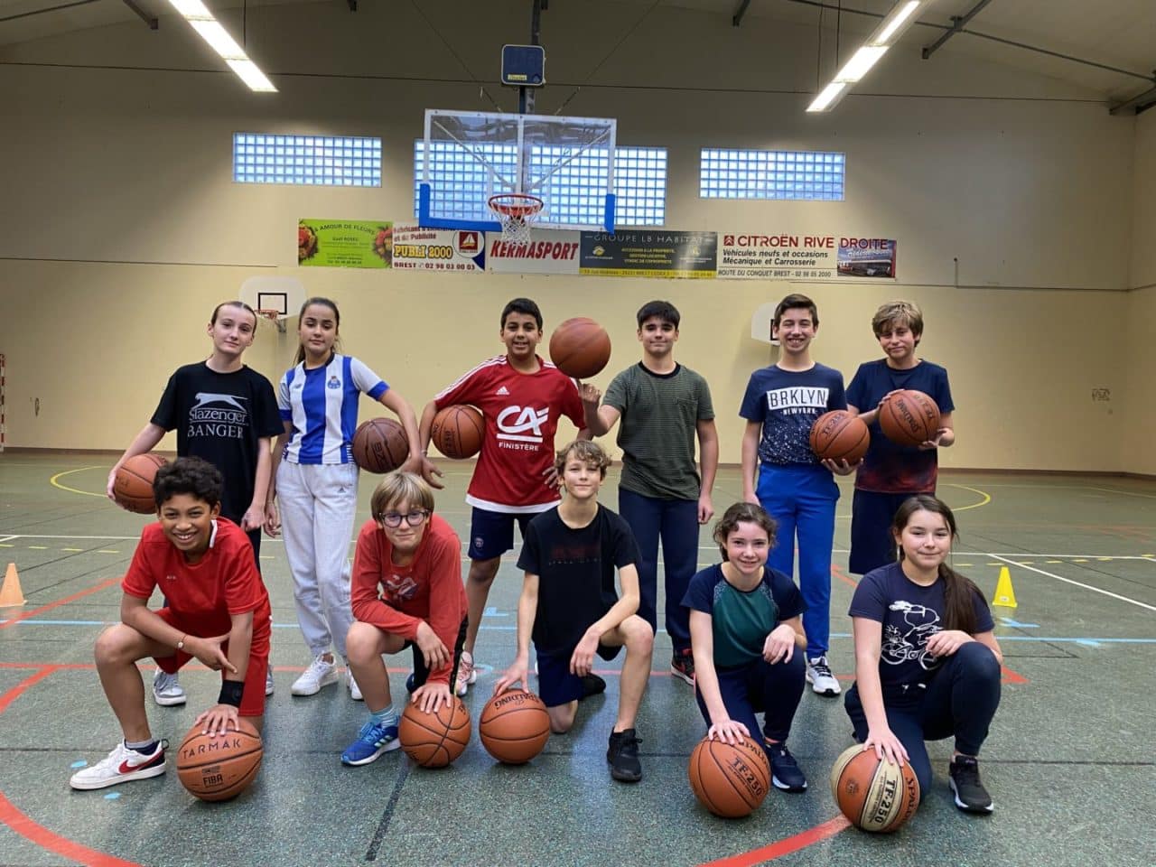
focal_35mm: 26
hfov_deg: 67.3
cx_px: 578
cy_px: 434
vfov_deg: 53.1
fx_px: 868
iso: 100
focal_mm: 4.25
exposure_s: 1/50
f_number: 1.8
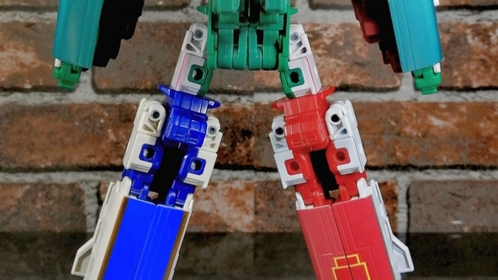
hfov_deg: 39.2
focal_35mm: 53
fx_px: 700
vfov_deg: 22.6
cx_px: 248
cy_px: 115
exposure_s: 1/221
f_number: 1.8
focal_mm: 3.62
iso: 50
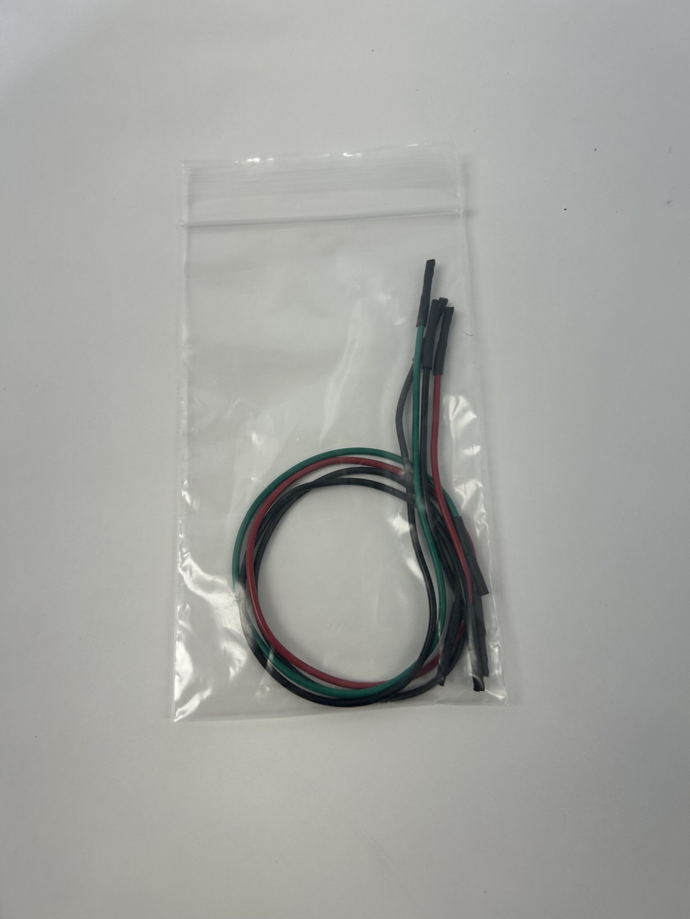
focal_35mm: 26
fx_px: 691
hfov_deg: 53.1
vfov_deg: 67.3
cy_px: 460
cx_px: 345
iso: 40
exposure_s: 1/248
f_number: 1.5
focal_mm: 5.7
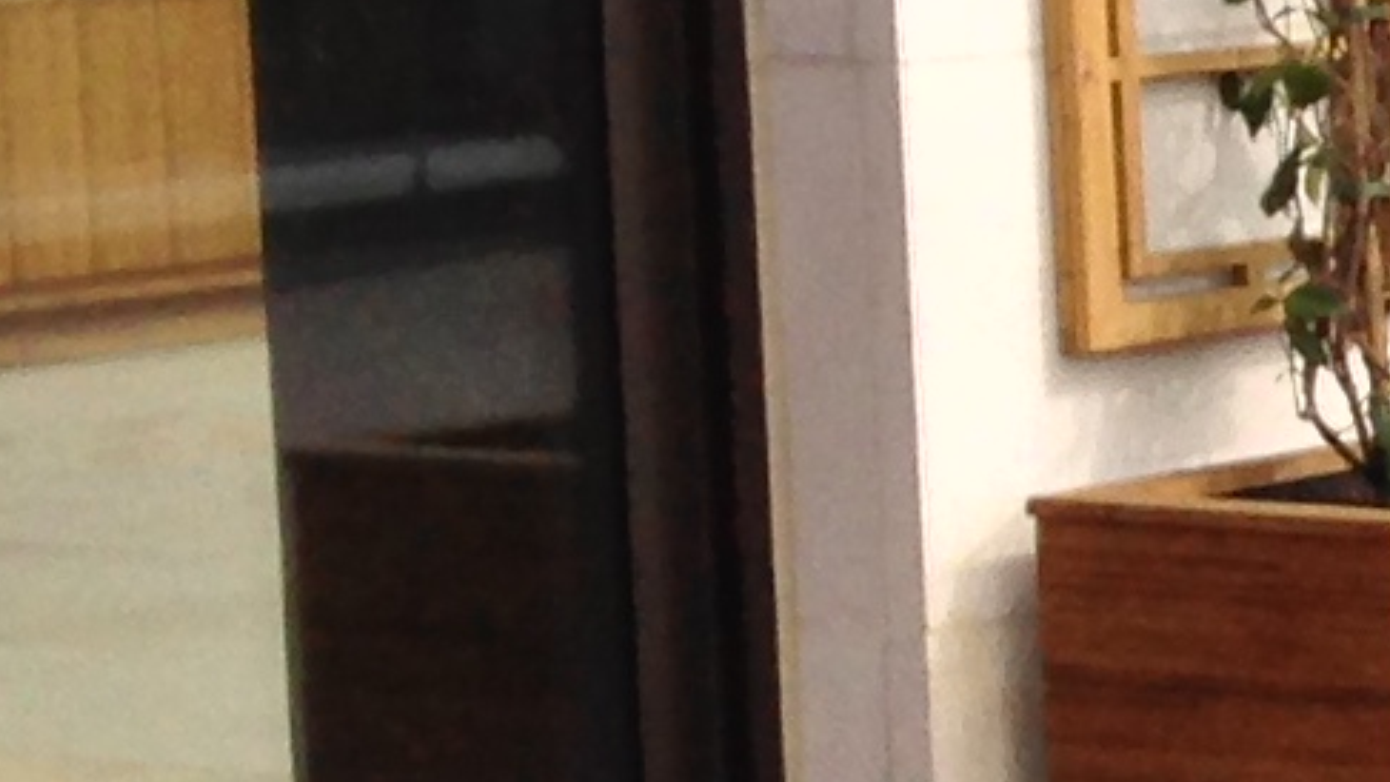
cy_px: 146
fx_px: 8883
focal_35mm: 241
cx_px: 4390
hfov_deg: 7.6
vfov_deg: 5.0
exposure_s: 1/1355
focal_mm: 4.13
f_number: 2.4
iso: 50
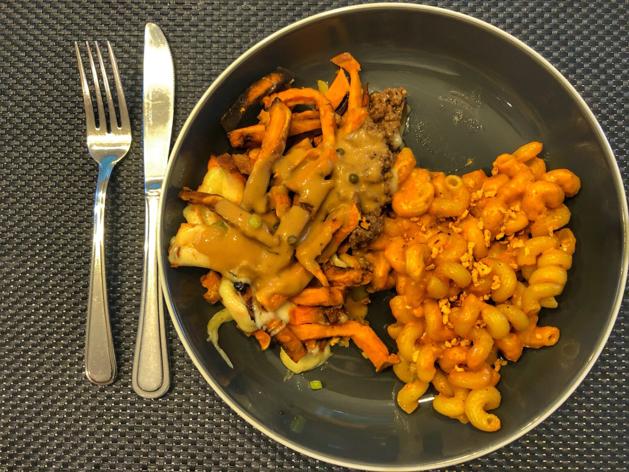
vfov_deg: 49.7
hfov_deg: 63.4
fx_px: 509
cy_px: 236
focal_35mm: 28
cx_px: 314
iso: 64
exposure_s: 1/15
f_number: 1.8
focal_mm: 3.99
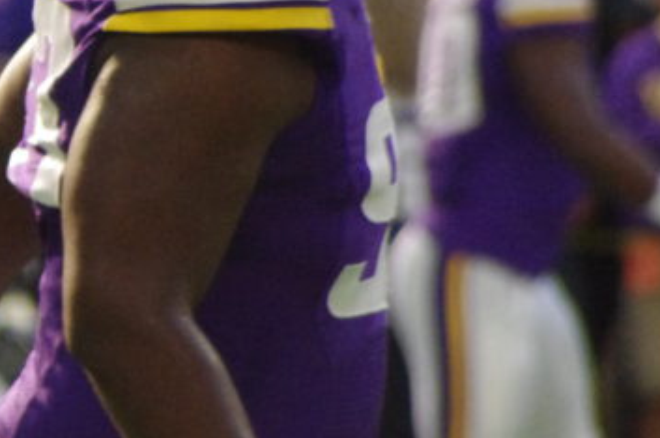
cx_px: -198
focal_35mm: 1306
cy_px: 88
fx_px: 23900
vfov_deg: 1.0
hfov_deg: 1.6
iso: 3200
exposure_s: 1/1000
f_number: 6.7
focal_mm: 300
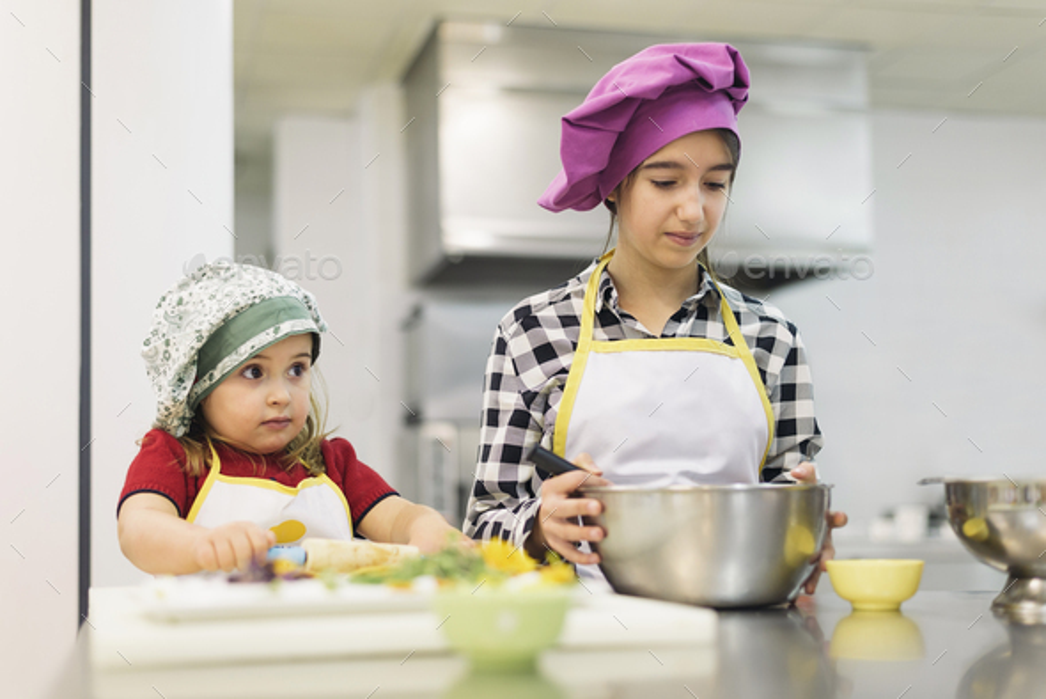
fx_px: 1453
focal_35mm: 50
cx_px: 523
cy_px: 350
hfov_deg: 39.6
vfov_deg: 27.0
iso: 500
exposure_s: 1/125
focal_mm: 50
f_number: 2.2
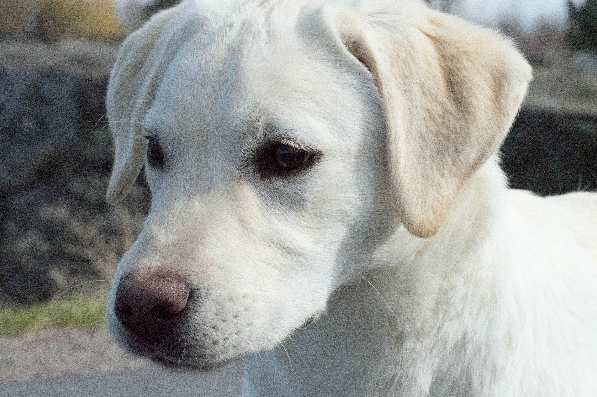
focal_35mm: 124
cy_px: 195
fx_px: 2055
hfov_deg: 16.5
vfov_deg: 11.0
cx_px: 306
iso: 12800
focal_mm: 78
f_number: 25
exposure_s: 1/4000
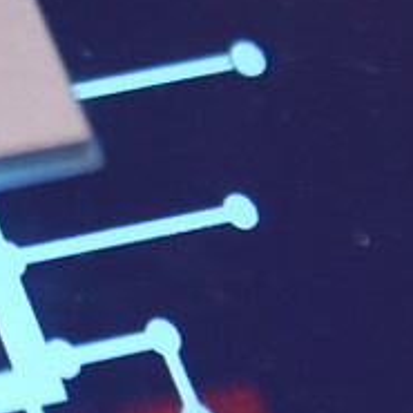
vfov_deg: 4.5
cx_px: -402
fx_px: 5197
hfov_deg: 4.5
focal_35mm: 385
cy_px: -301
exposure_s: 1/125
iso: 1000
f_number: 4
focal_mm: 70
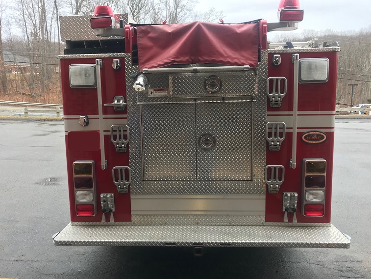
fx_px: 311
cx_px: 179
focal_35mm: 29
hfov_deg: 61.6
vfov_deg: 48.2
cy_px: 140
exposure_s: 1/126
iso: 20
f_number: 1.8
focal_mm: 3.99
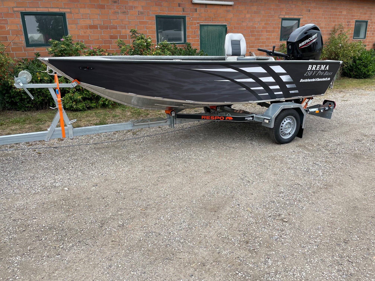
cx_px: 188
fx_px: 282
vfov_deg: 53.1
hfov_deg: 67.3
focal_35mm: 26
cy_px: 140
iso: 32
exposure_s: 1/1335
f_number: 1.6
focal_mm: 4.2
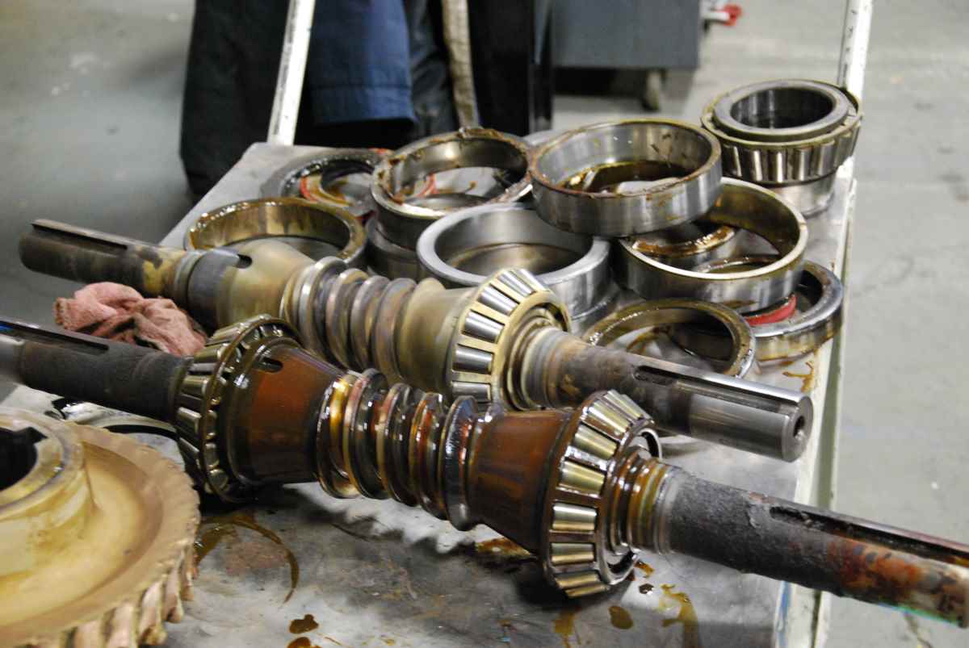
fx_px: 1698
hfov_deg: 31.9
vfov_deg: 21.6
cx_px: 484
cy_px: 324
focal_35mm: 63
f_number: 4.8
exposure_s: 1/13
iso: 1600
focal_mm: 42
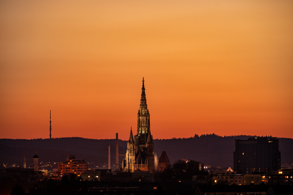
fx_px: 2376
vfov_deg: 4.7
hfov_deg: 7.1
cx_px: 146
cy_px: 98
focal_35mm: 292
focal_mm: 292
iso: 400
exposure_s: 1
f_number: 5.6
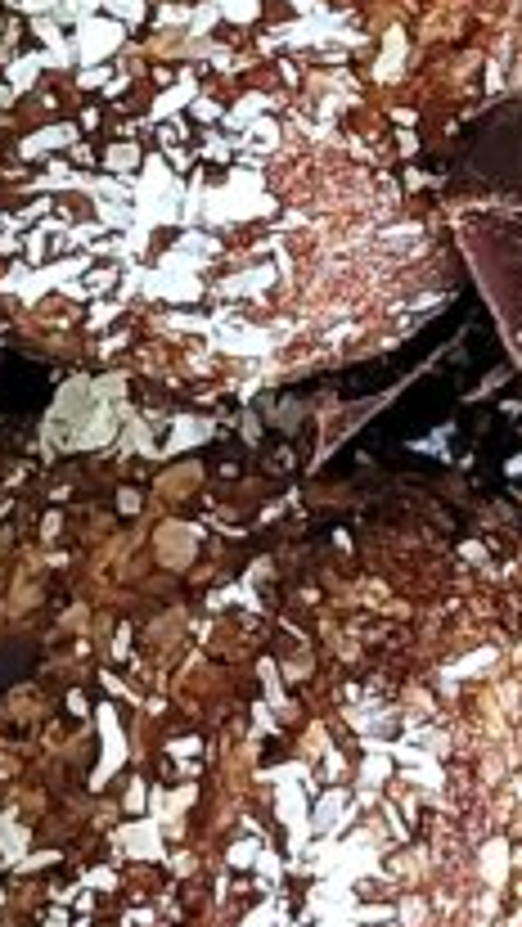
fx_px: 5384
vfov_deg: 9.6
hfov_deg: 5.5
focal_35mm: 219
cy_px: -297
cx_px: 513
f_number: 1.73
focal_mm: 4.38
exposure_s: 1/45.4
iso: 71
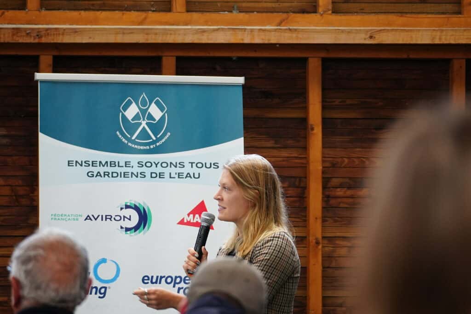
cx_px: 236
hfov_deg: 7.3
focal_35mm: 282
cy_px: 157
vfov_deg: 4.9
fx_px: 3690
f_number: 5.6
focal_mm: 188
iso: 1600
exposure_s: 1/200
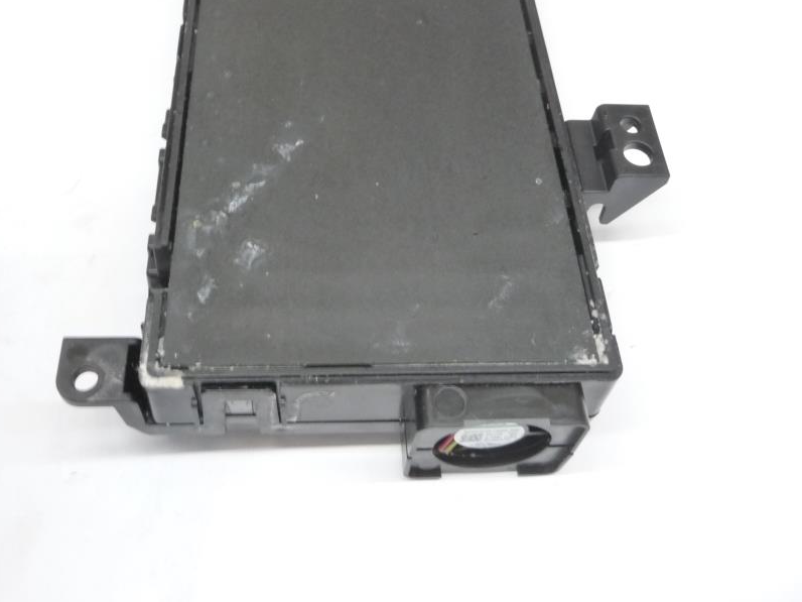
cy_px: 220
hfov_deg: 51.3
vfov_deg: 39.4
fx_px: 834
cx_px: 375
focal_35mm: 36
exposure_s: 1/15
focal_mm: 4.7
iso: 400
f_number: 3.3
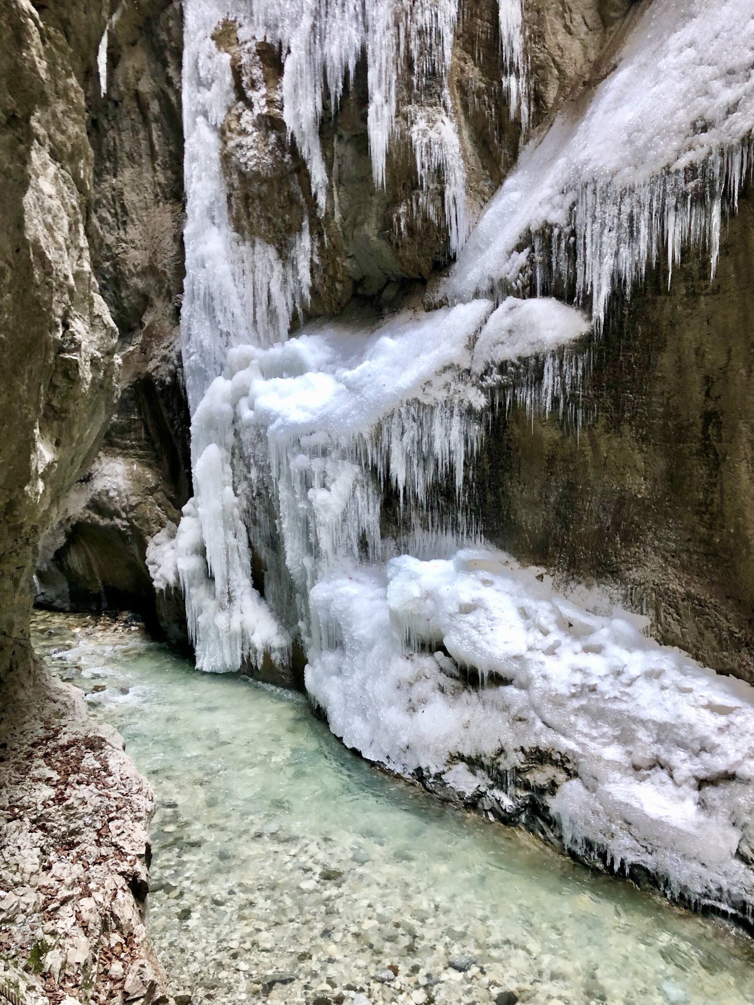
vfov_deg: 63.4
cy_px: 502
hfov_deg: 49.7
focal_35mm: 28
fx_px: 813
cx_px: 377
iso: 40
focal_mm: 3.99
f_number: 1.8
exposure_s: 1/17
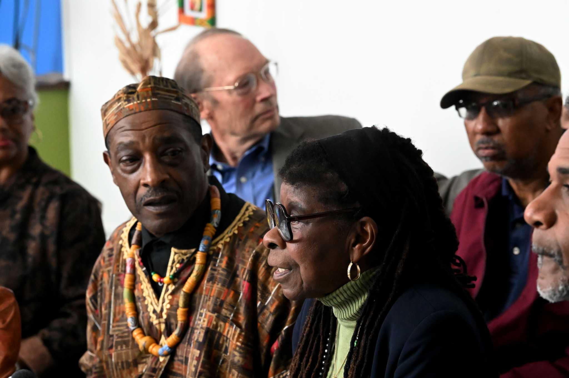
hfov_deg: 15.2
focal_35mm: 135
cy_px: 189
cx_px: 284
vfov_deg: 10.1
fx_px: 2132
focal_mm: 135
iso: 20000
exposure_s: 1/640
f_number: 8
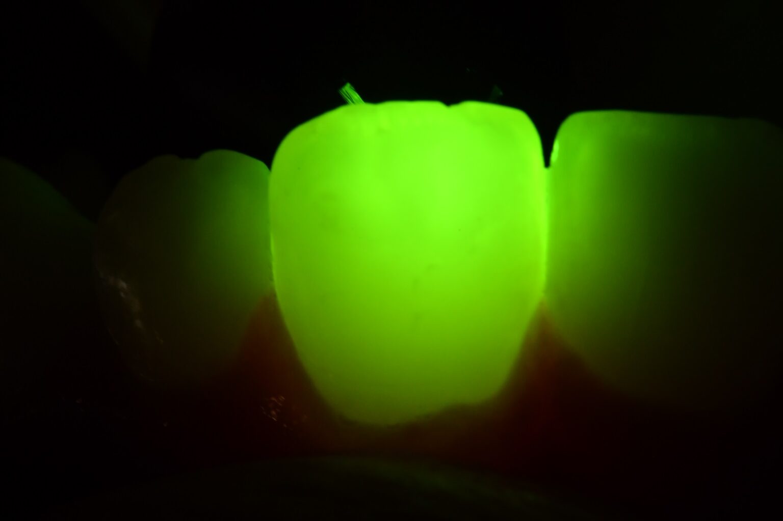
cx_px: 392
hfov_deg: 16.3
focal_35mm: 126
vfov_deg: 10.9
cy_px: 260
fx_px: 2739
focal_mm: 105
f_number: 32
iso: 800
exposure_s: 1/160
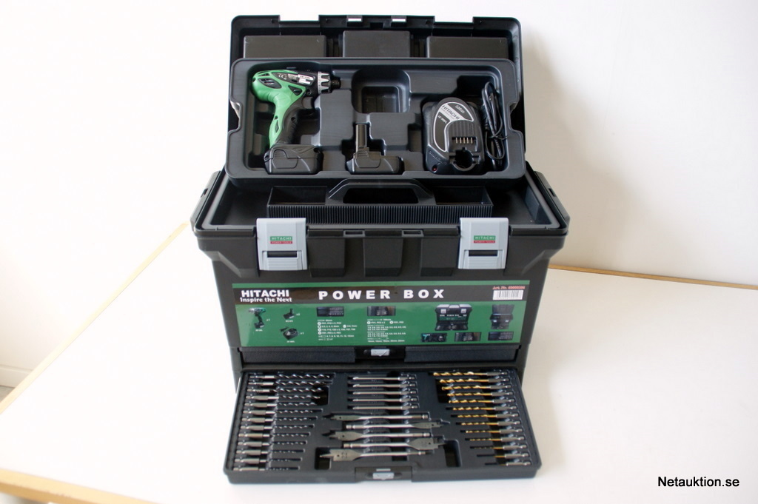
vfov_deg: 43.5
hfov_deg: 62.0
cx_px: 379
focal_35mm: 30
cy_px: 252
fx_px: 631
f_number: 3.5
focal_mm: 20
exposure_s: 1/30
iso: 200
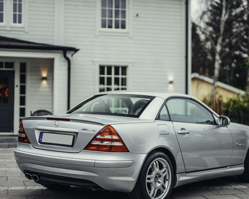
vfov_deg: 21.3
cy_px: 112
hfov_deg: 26.4
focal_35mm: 72
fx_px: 531
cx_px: 135
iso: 50
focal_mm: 50
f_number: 1.4
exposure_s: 1/100
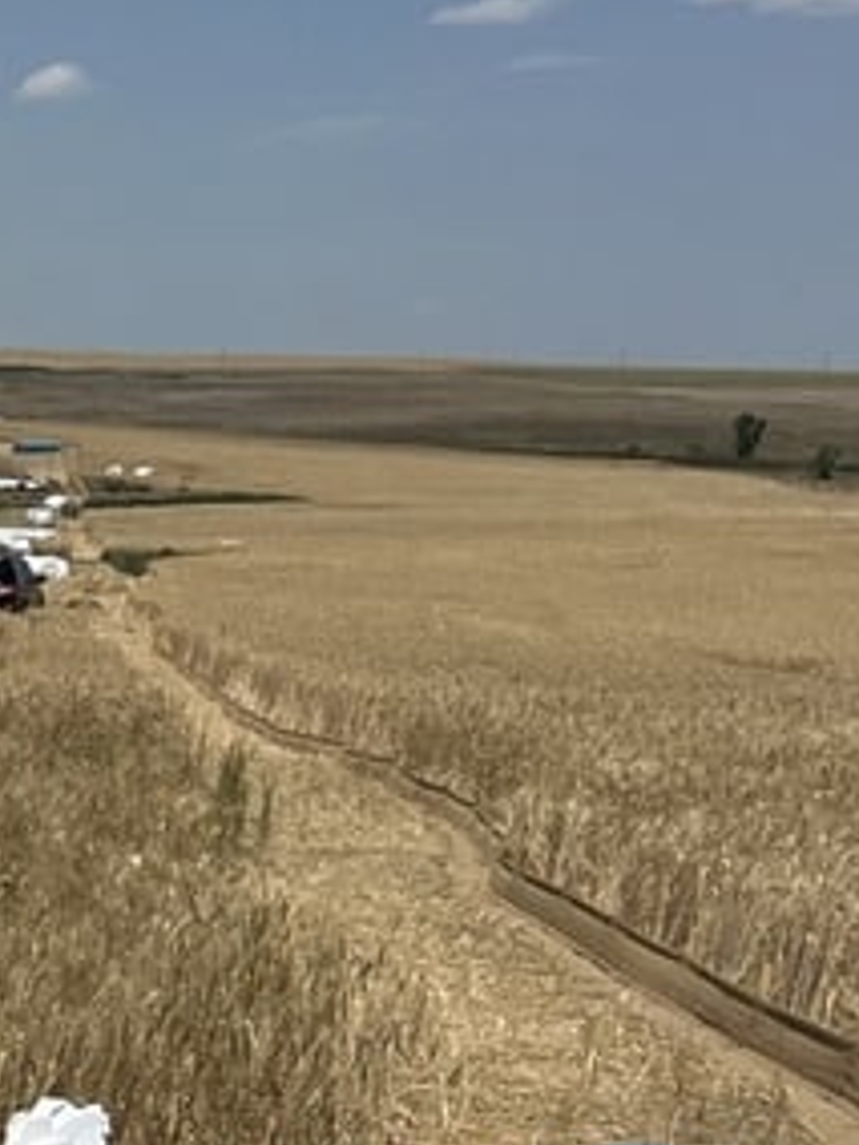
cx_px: -593
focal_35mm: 103
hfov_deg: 13.2
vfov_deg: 17.0
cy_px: 1776
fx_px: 3408
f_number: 1.6
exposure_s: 1/10870
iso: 50
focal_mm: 5.1
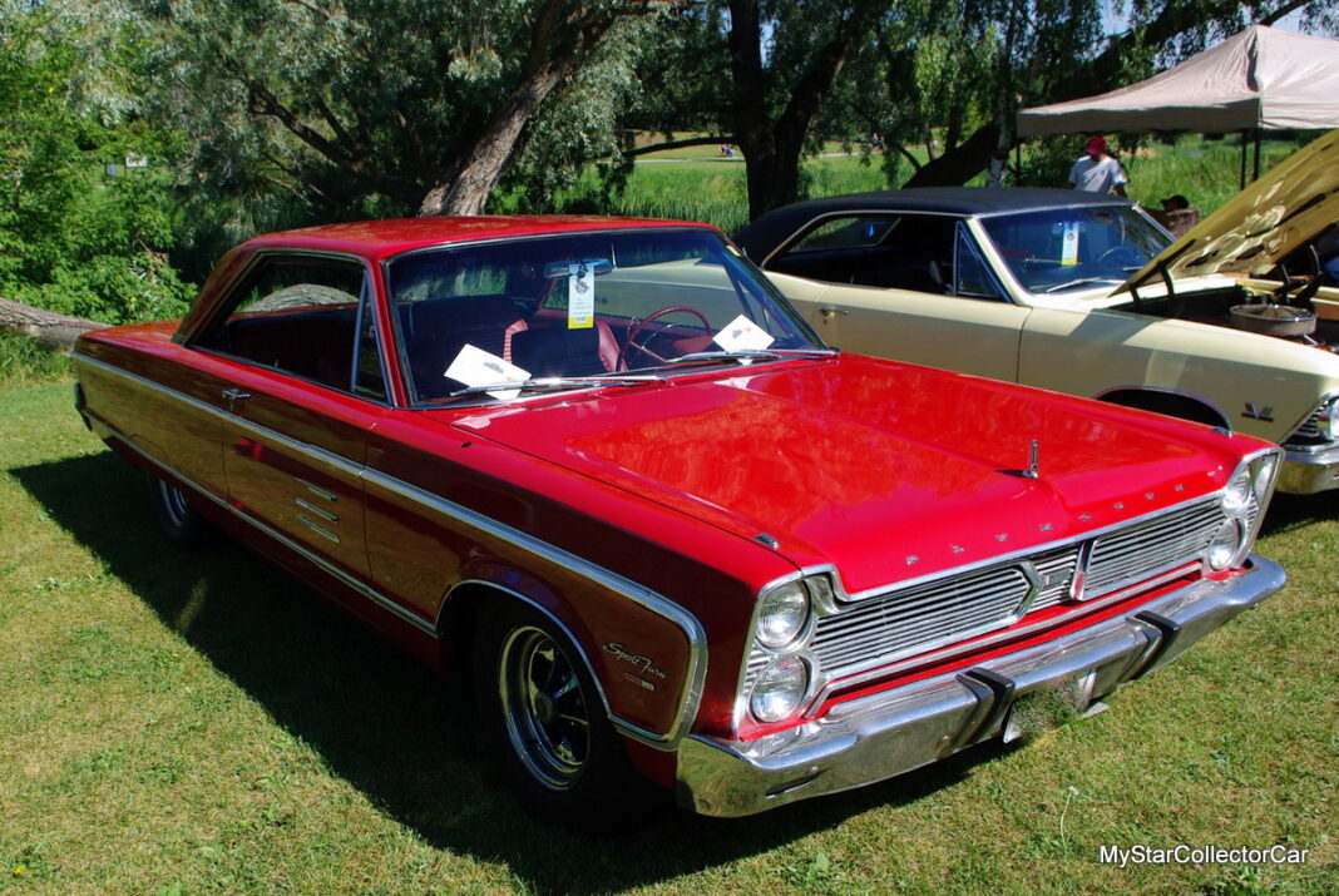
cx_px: 670
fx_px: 1005
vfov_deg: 48.1
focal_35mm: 27
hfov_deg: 67.3
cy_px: 448
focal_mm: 18
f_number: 7.1
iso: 100
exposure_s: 1/250
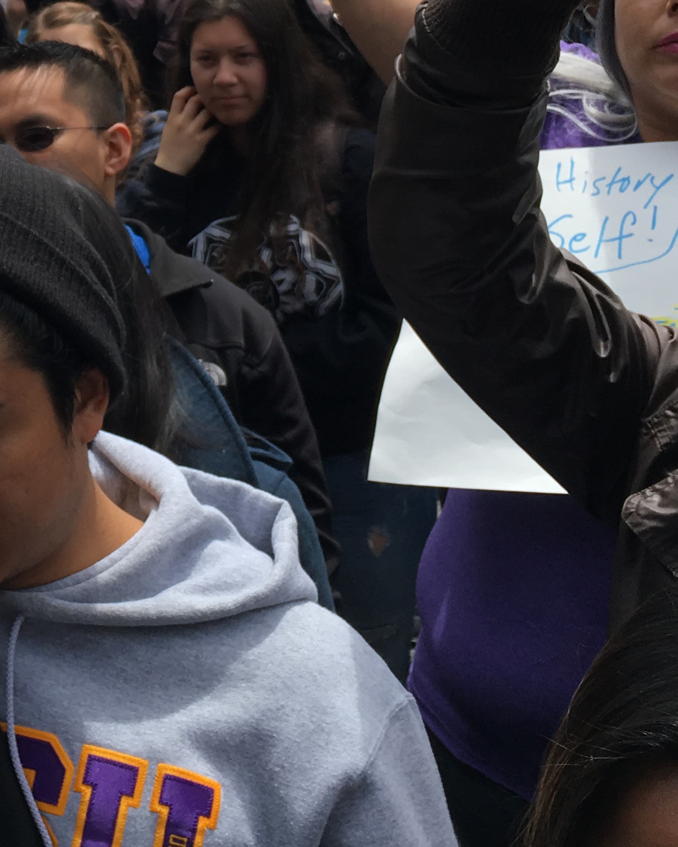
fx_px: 1856
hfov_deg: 19.6
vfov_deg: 25.0
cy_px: 85
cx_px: -109
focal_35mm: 74
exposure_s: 1/1326
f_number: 2.2
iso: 25
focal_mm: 4.15
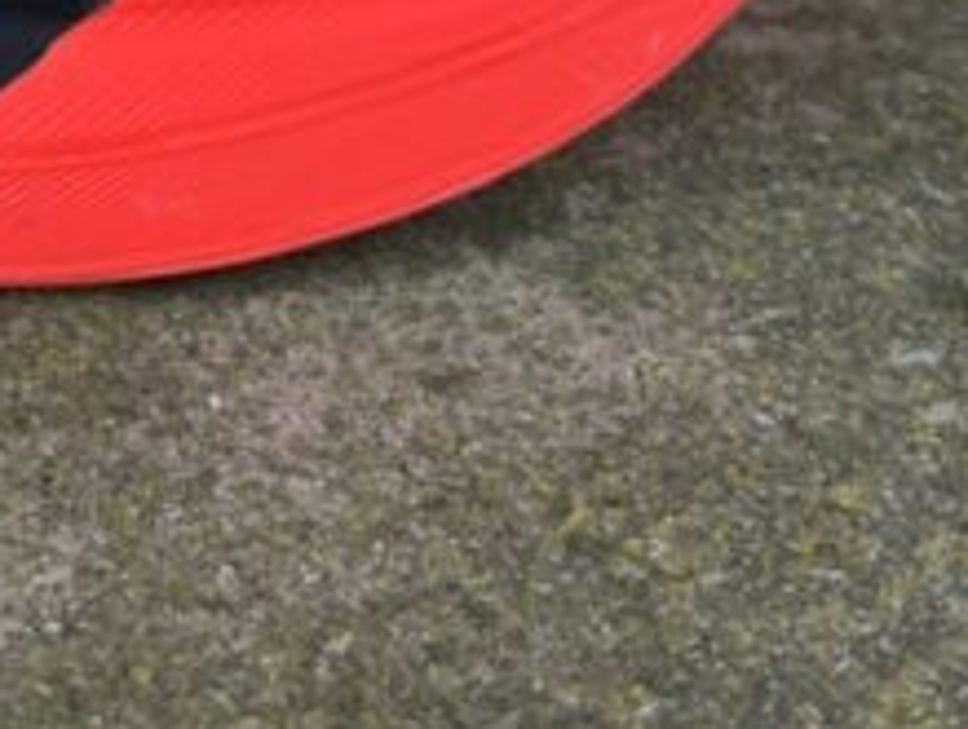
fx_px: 2213
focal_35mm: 79
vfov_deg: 17.0
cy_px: -349
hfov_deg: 22.0
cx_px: -309
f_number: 1.5
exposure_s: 1/581
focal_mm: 5.7
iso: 50
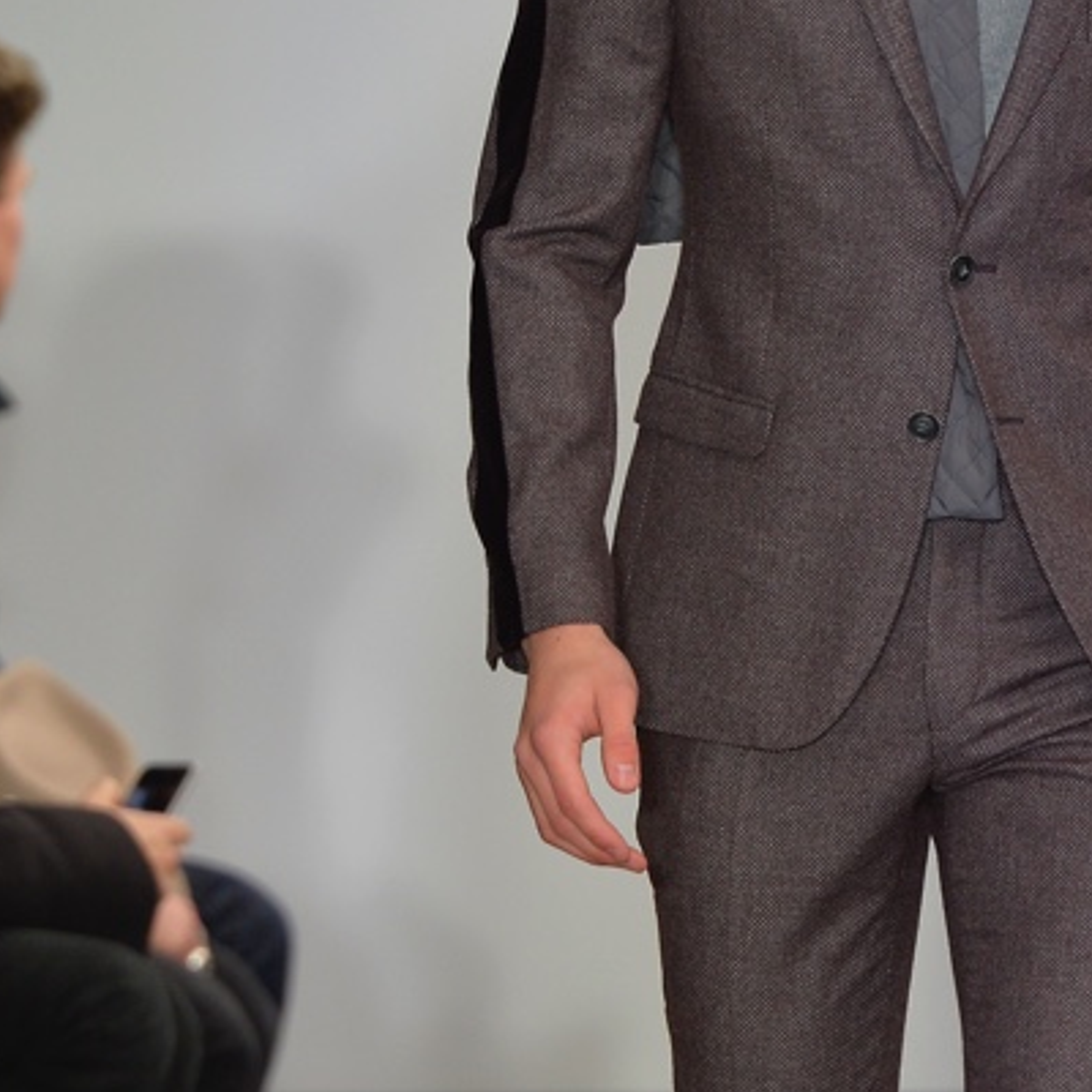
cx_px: 898
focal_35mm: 714
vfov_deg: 2.5
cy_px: 779
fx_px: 25483
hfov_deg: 2.5
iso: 1250
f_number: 5
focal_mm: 280
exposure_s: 1/500
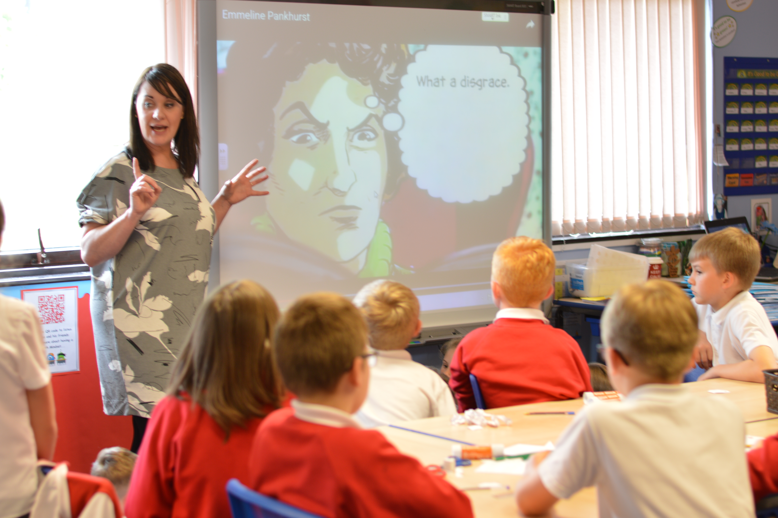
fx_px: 1619
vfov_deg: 18.1
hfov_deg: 27.0
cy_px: 259
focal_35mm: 75
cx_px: 389
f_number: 2.5
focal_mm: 50
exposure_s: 1/25
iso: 100
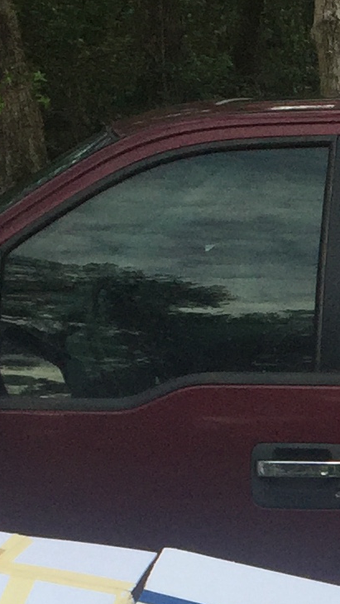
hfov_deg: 8.2
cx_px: 650
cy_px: 779
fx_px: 2261
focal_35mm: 141
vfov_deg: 14.6
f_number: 2.2
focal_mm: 4.15
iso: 32
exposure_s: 1/682
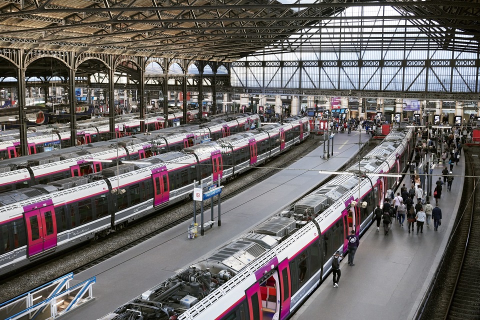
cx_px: 240
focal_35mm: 44
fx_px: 587
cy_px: 160
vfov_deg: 30.5
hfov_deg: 44.5
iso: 1000
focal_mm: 44
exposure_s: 1/125
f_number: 5
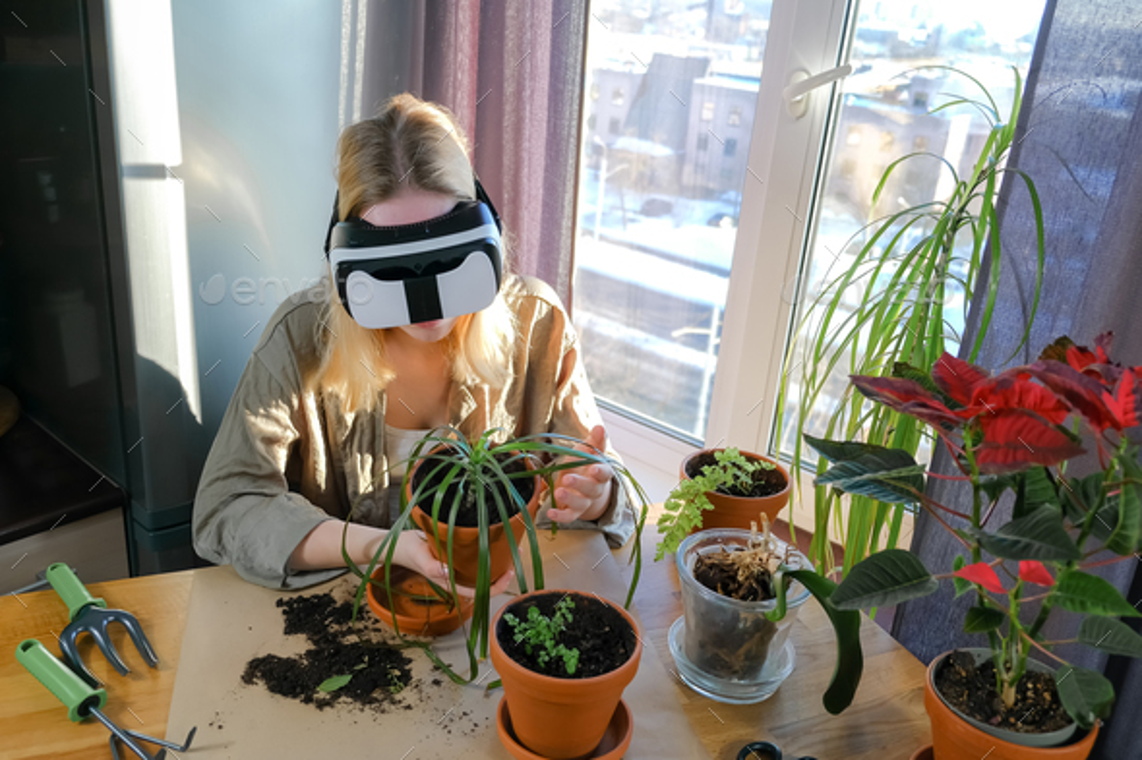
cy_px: 380
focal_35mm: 31
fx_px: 983
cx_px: 571
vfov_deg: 42.3
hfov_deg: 60.3
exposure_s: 1/160
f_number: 3.2
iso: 160
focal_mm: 20.5
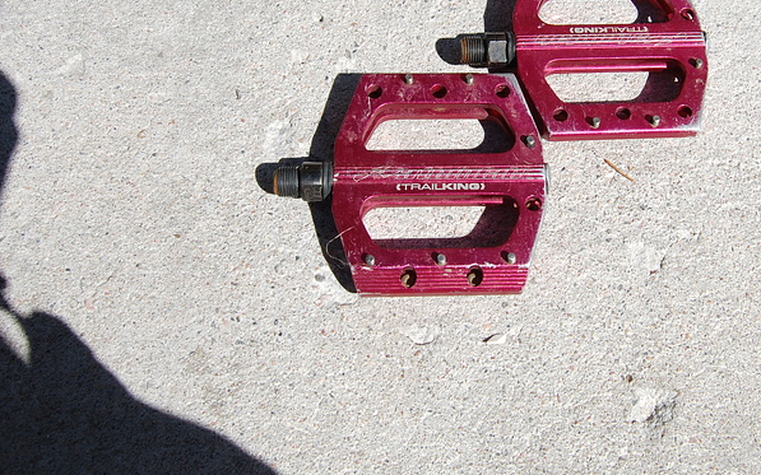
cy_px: 152
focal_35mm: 45
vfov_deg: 28.4
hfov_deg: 43.8
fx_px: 933
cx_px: 504
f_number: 10
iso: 200
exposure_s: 1/400
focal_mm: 22
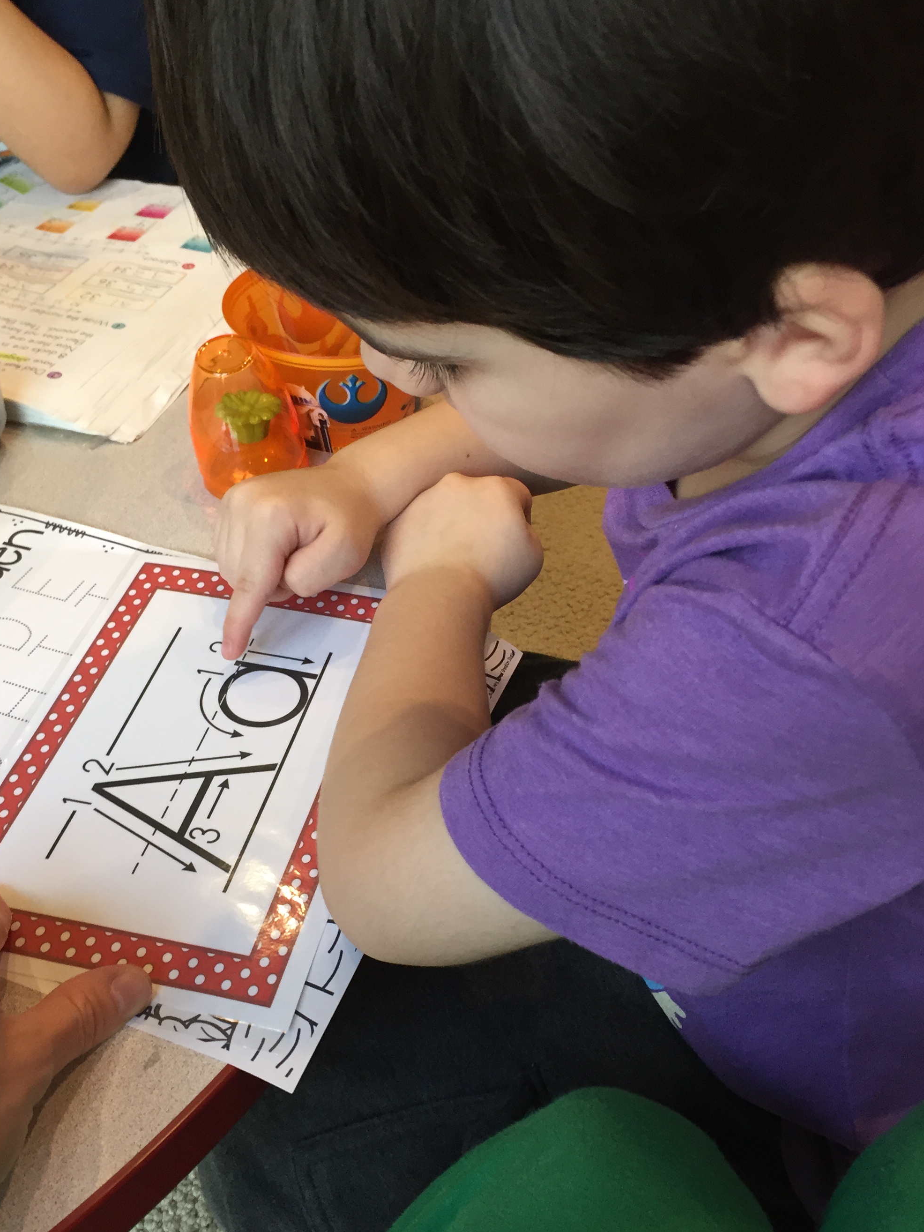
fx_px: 1281
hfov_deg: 39.6
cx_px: 387
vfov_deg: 51.2
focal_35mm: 36
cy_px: 694
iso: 80
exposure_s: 1/30
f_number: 2.2
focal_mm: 4.15
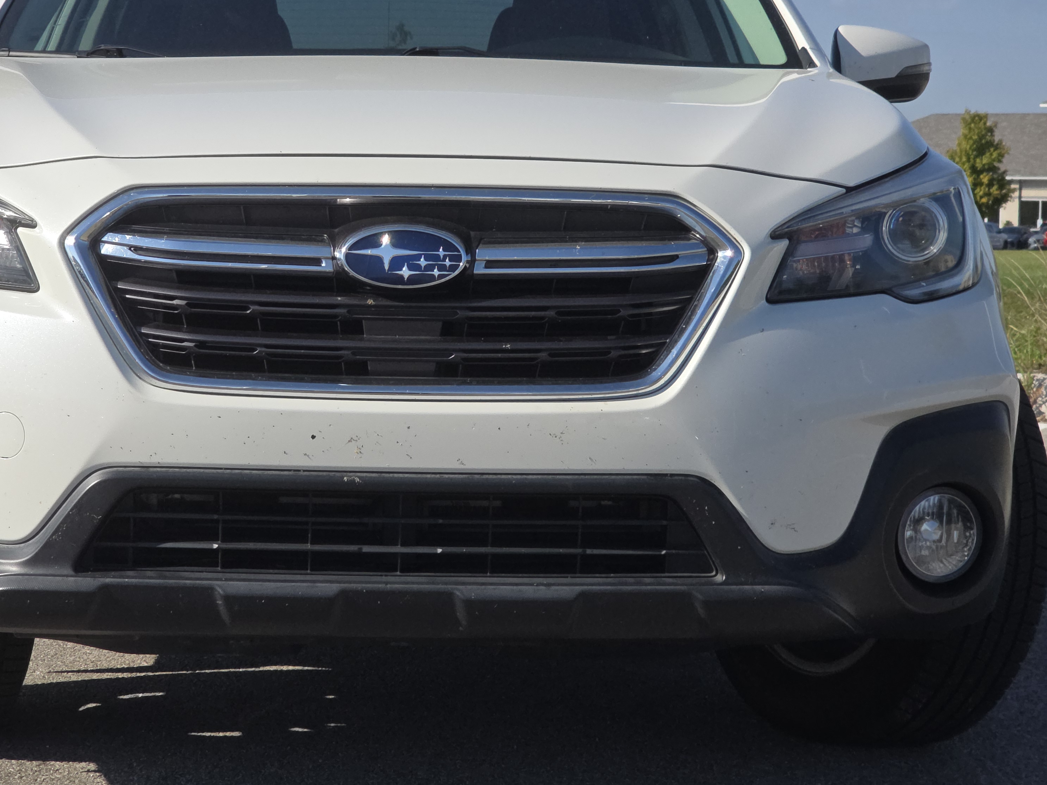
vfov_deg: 15.9
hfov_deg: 21.1
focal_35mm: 93
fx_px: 2813
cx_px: 412
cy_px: 279
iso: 50
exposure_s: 1/2671
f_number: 2.4
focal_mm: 7.9
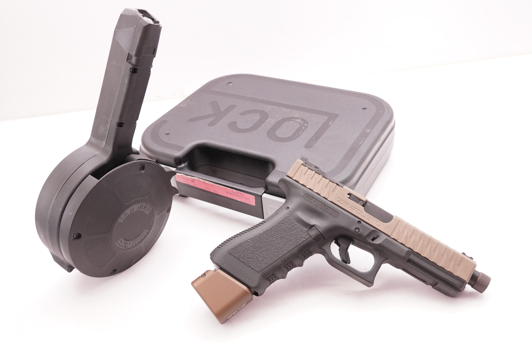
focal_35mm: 36
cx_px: 266
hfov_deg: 53.1
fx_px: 532
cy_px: 178
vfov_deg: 36.9
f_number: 5.6
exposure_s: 1/125
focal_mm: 24
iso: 1000
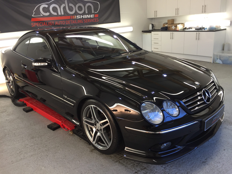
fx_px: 194
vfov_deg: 48.2
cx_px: 116
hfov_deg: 61.7
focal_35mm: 29
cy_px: 87
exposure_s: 1/50
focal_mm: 4.15
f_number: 2.2
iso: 40
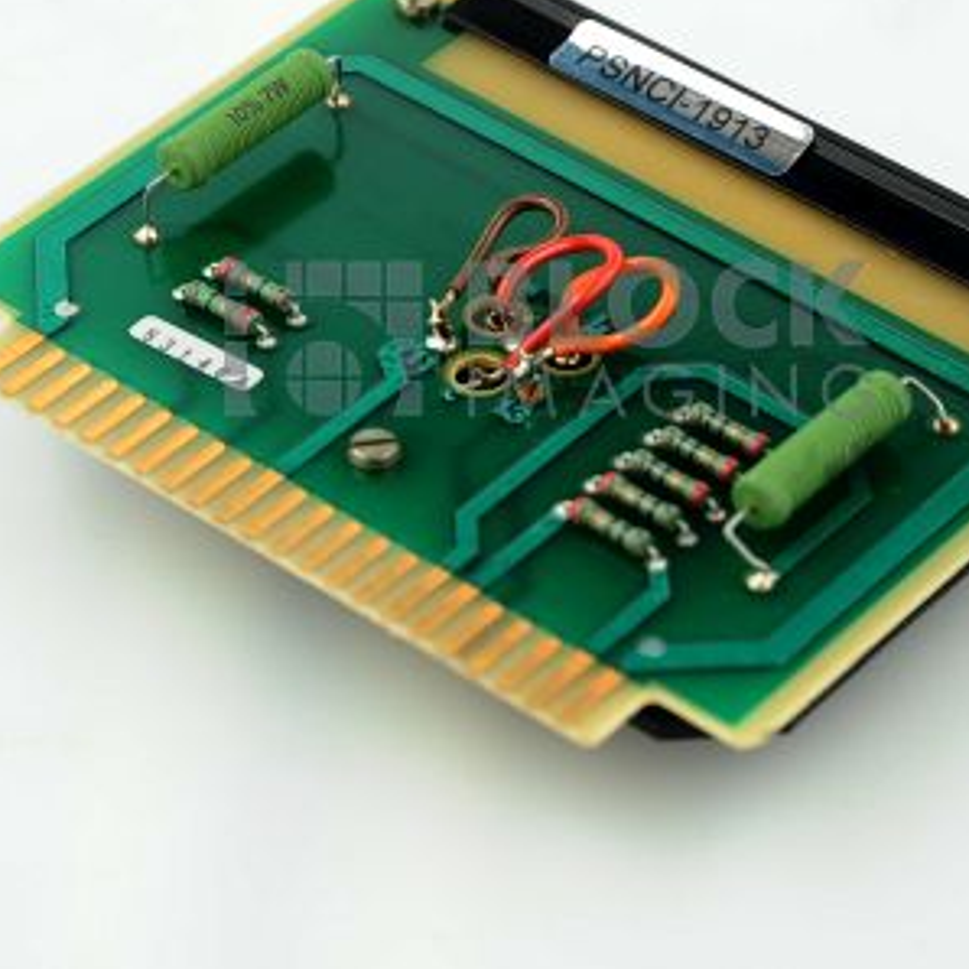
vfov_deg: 8.5
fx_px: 6492
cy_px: 340
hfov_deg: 8.5
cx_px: 550
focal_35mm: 205
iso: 640
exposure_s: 1/100
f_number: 8
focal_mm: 120
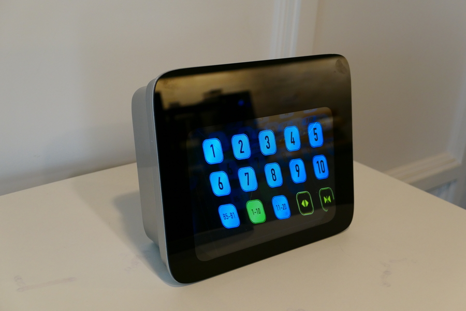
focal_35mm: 46
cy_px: 156
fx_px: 595
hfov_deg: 42.7
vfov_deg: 29.2
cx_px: 233
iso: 400
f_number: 2.8
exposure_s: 1/100
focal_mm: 16.9
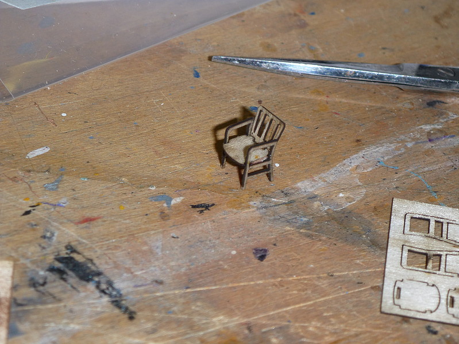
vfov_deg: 11.6
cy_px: 172
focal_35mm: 128
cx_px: 230
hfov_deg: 15.4
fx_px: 1697
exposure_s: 1/60
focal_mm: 22.8
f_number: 5.9
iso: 100
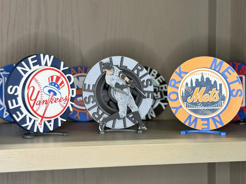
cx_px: 123
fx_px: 341
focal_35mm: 48
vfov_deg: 30.3
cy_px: 92
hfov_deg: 39.7
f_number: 1.78
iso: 200
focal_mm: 6.76
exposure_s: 1/40
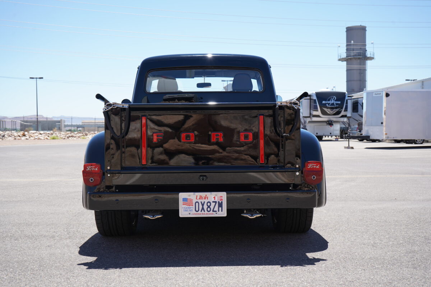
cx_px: 216
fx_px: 515
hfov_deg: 45.4
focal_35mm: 43
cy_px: 144
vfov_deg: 31.2
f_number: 7.1
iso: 100
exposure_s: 1/160
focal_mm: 43
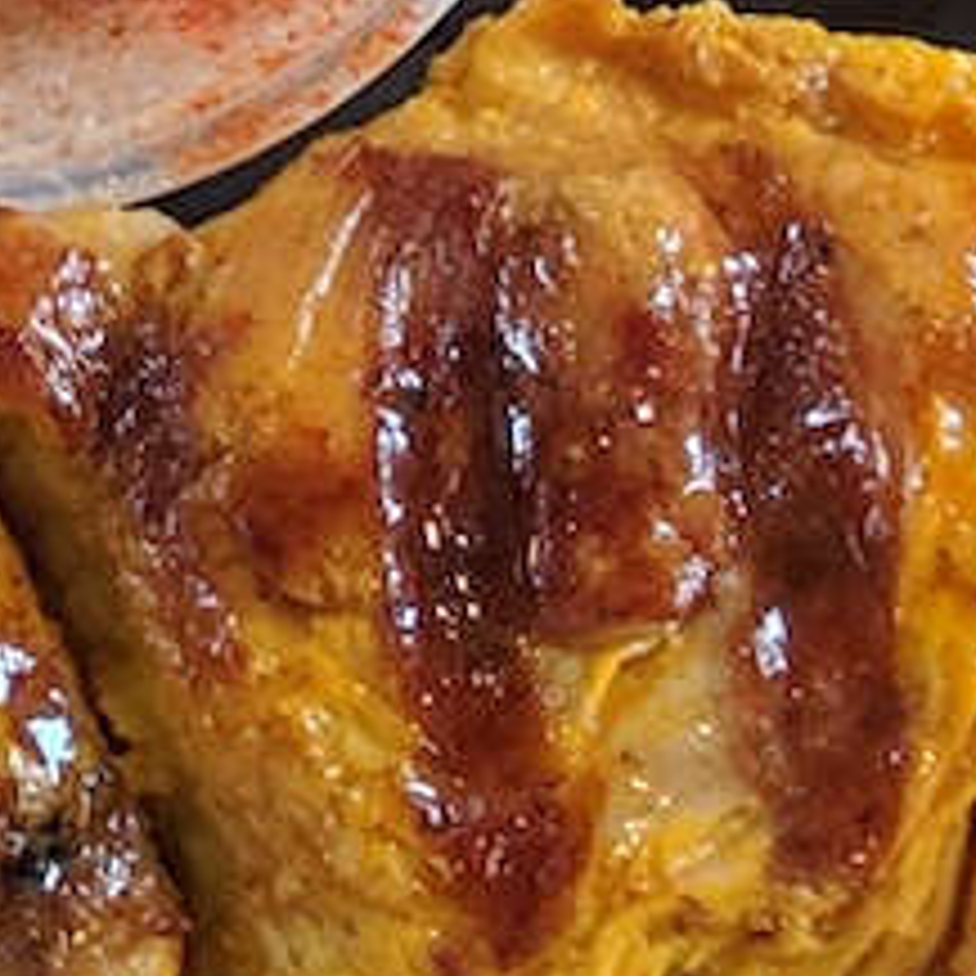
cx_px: -540
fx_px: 7018
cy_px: -877
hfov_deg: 7.8
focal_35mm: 220
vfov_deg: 7.7
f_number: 1.8
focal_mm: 4.44
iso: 146
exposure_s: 1/60
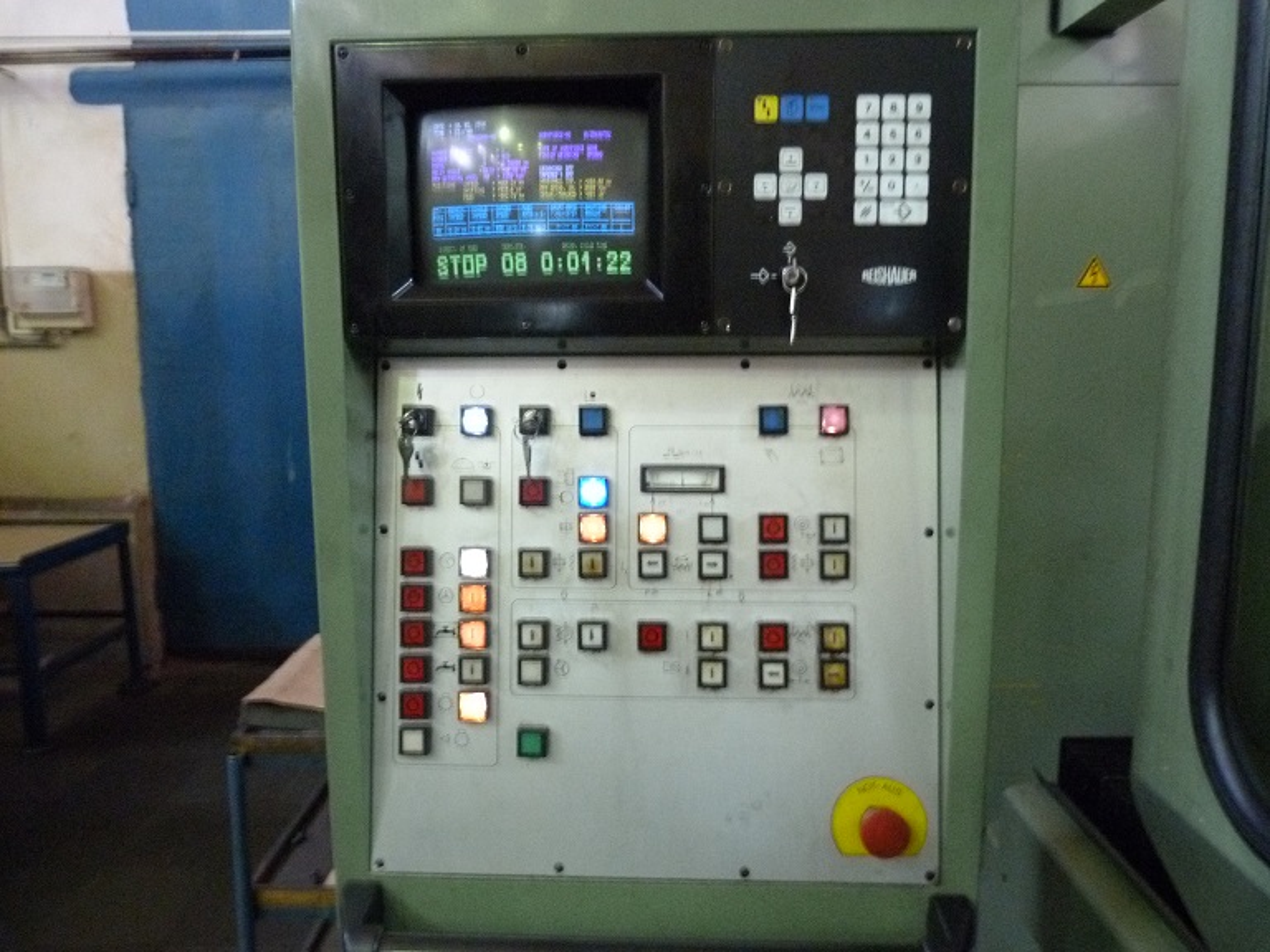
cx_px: 635
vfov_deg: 54.9
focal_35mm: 25
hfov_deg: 69.4
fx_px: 917
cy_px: 476
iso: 800
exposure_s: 1/8
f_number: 2.8
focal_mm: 4.5
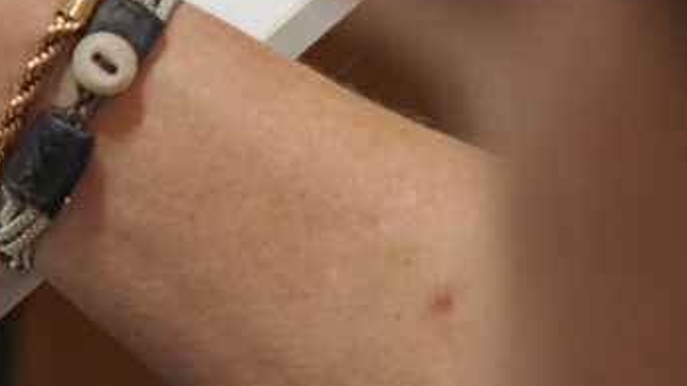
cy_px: -378
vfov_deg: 5.1
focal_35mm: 232
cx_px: -756
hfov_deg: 8.7
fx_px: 4225
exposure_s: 1/200
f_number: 3.2
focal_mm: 50
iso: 1600
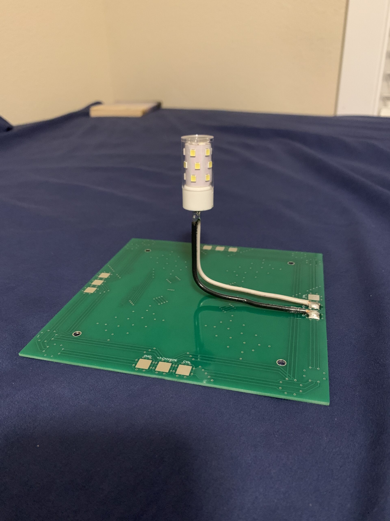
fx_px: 391
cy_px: 260
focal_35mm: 26
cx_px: 195
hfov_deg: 53.1
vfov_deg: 67.3
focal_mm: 4.25
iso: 800
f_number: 1.8
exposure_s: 1/27
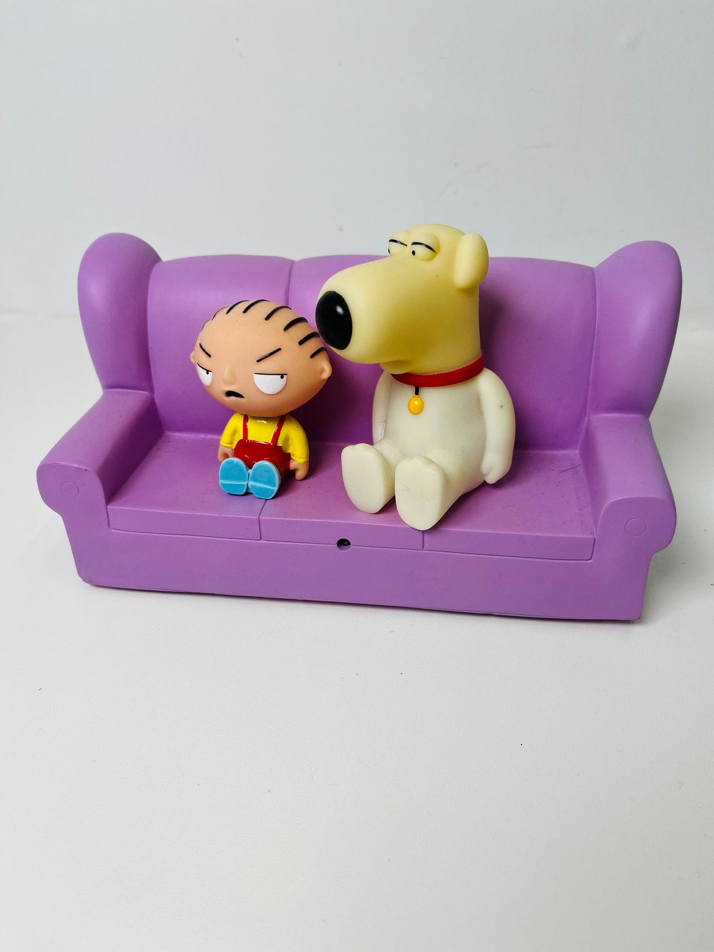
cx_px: 357
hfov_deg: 53.1
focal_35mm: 26
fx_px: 715
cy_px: 476
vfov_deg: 67.3
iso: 50
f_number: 1.6
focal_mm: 5.1
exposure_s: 1/353
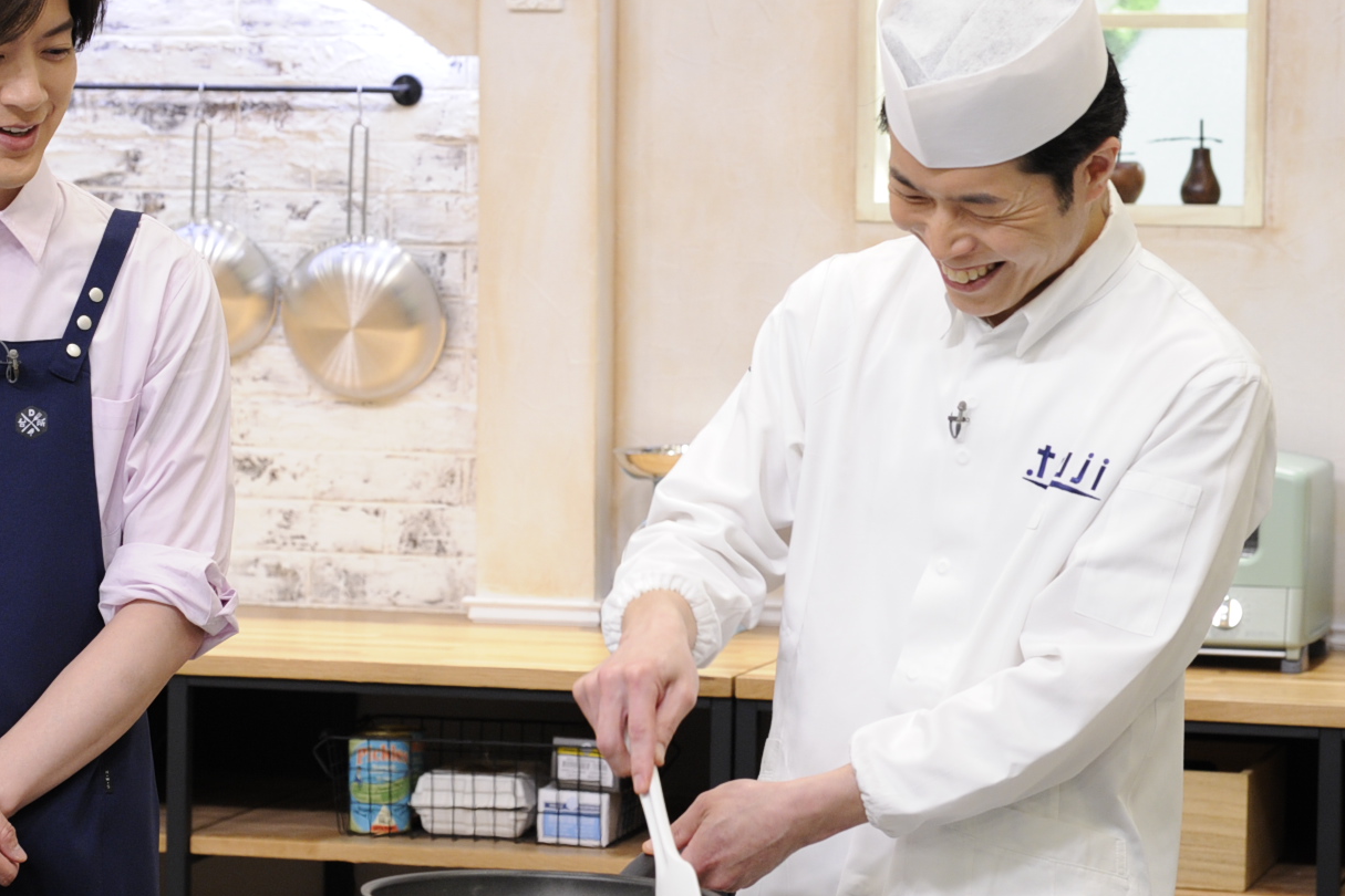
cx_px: 467
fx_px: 5230
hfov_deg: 14.6
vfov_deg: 9.8
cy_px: 383
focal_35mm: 140
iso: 1600
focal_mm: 80
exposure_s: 1/125
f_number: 5
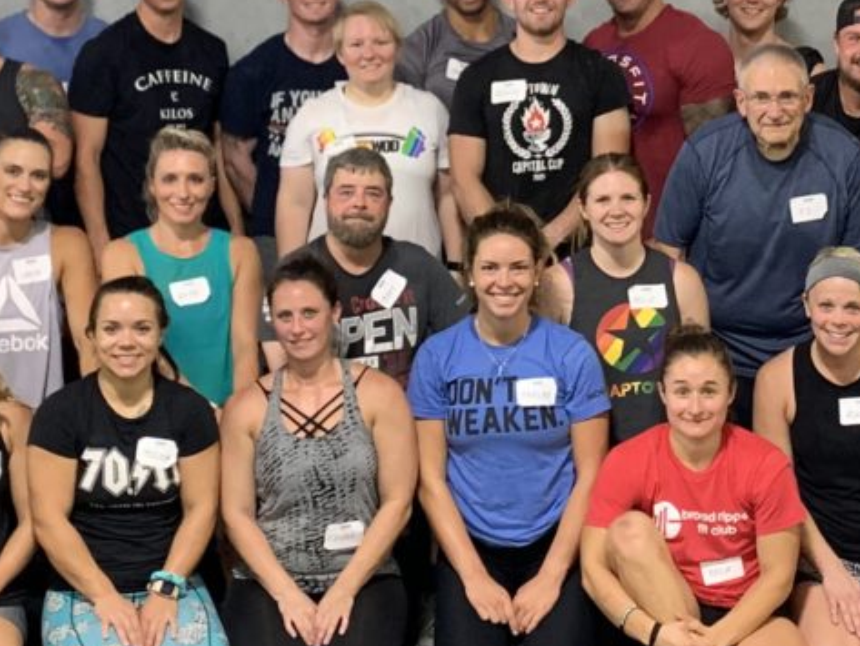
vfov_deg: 16.7
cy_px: 164
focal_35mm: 88
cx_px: 538
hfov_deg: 22.2
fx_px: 2187
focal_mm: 4.25
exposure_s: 1/36
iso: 400
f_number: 1.8
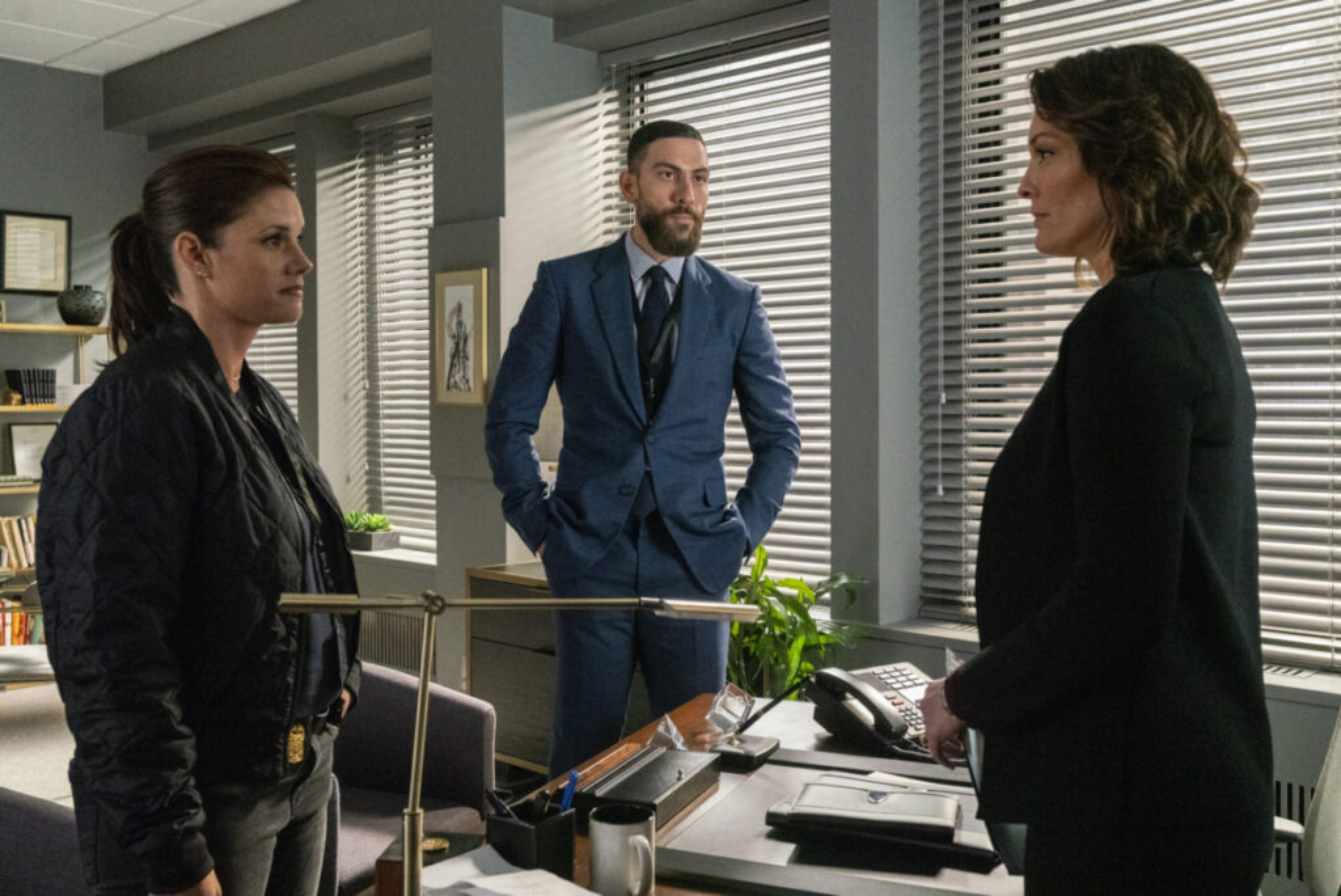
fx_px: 1304
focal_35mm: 35
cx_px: 670
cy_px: 448
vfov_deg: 37.9
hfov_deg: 54.4
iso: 10000
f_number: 5.6
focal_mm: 35
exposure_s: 1/80
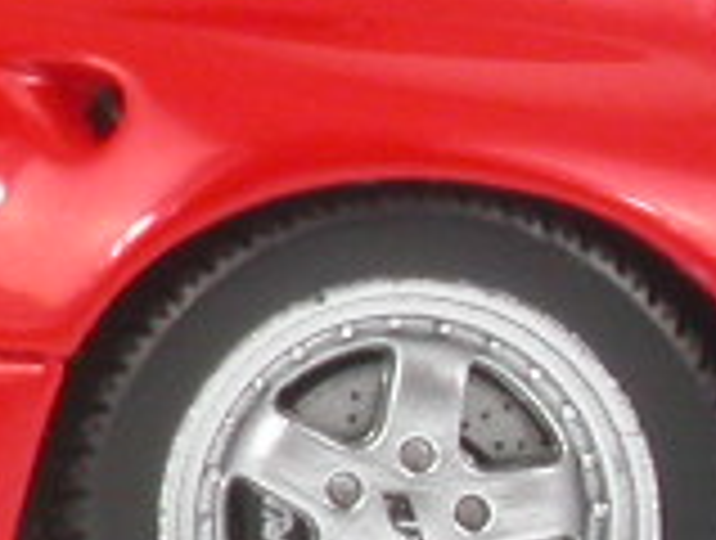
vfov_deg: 1.9
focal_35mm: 771
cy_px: 4
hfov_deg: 2.6
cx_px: -766
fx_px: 15984
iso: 100
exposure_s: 1/8.1
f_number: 9.9
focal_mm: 24.8
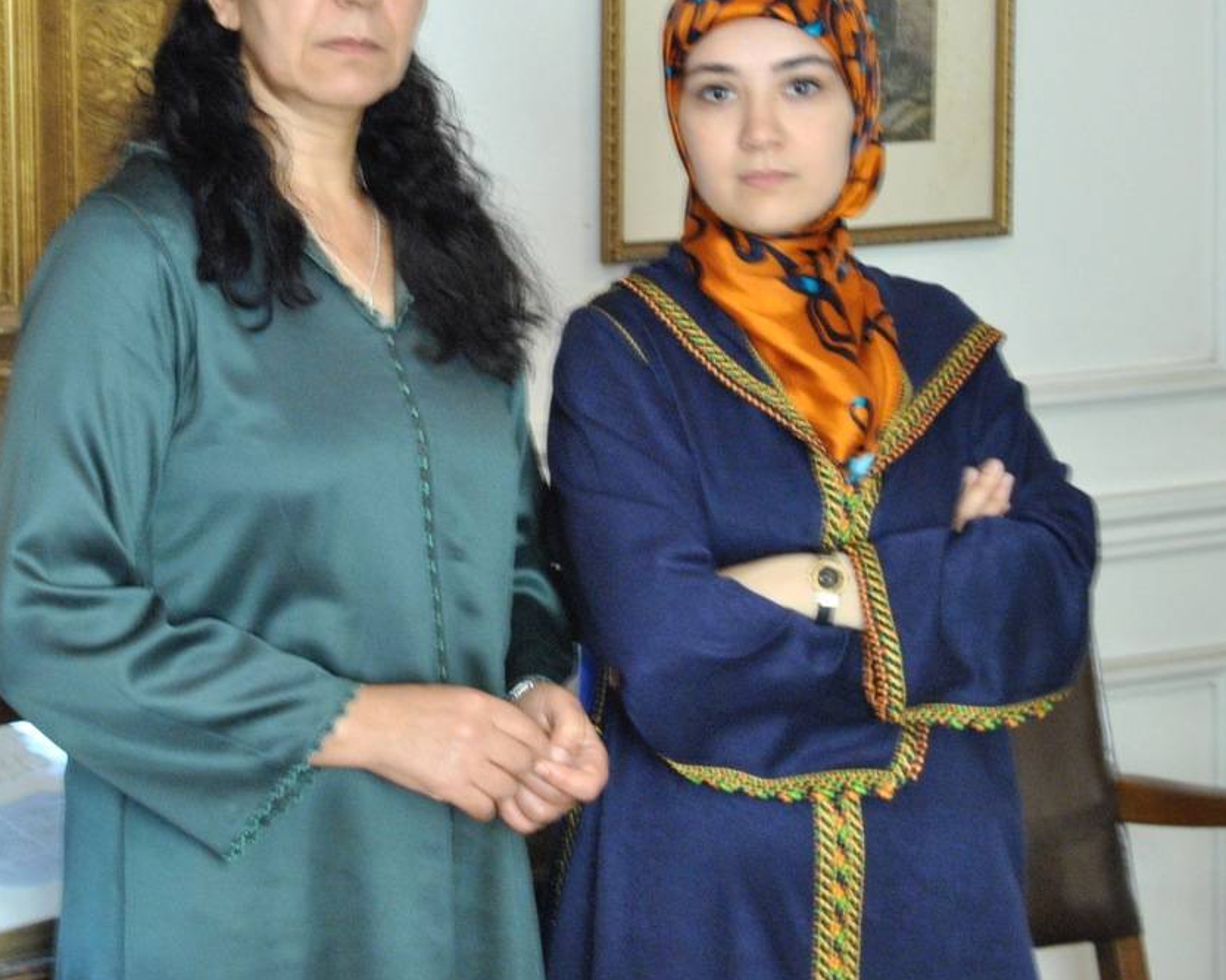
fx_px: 4426
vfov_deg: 12.6
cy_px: 313
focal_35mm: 122
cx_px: 228
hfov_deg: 15.7
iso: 800
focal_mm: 48
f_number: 6.3
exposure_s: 1/10
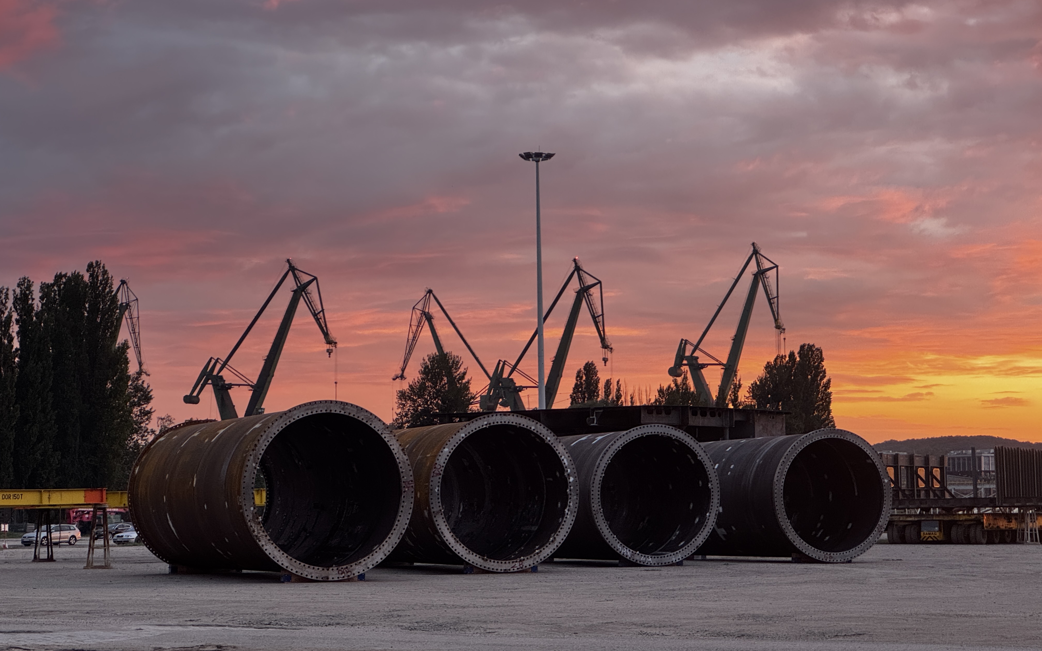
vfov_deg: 15.9
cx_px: 522
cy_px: 360
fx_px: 2329
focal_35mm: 82
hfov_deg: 25.2
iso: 250
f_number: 2.8
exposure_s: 1/60
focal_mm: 9
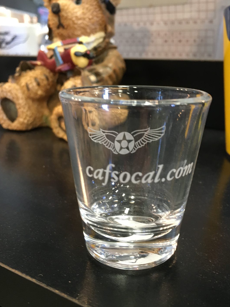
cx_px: 126
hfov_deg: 42.9
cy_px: 154
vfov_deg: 55.3
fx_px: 292
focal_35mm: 33
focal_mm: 4.15
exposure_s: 1/17
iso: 200
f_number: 2.2
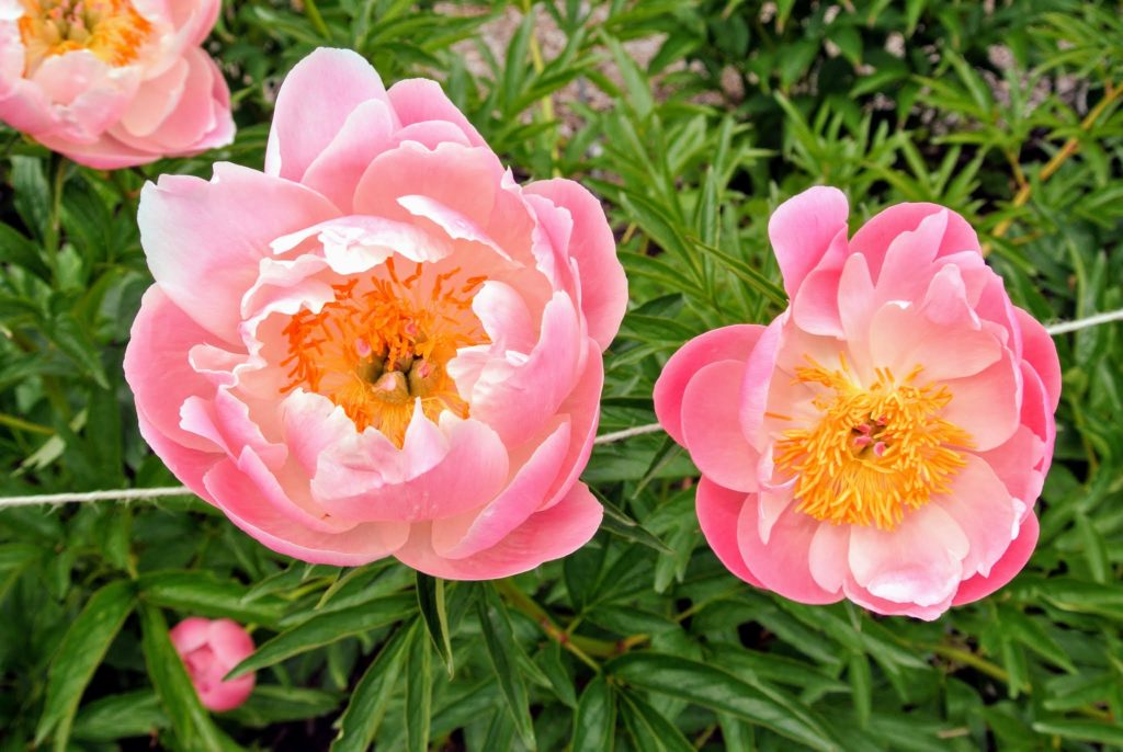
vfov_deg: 36.1
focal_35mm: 37
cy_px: 376
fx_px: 1156
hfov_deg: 51.8
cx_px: 562
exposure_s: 1/400
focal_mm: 14
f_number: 5
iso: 100
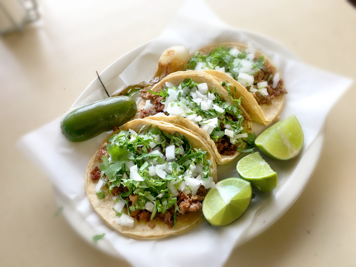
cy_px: 134
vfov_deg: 48.2
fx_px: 298
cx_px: 178
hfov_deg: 61.7
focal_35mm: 29
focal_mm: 4.15
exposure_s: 1/40
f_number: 2.2
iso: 25
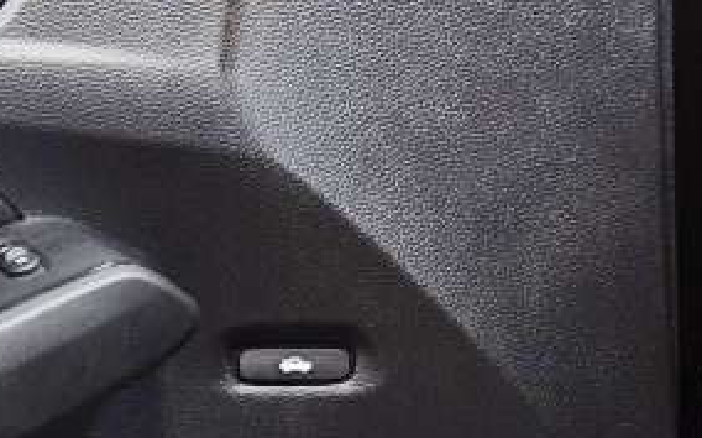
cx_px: -551
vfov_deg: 14.5
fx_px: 1682
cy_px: 485
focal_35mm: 88
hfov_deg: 18.5
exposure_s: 1/24
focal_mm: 6.3
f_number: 1.7
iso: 640
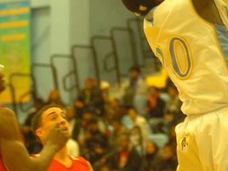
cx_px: 189
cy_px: 2
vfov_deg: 6.2
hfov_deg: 8.2
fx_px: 1581
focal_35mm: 240
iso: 1000
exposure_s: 1/125
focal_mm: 70
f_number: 2.8
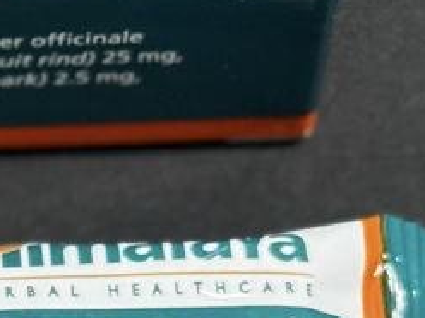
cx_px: -279
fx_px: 3045
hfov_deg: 7.8
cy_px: 335
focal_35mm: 248
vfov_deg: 6.0
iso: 400
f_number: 1.78
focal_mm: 6.76
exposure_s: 1/39
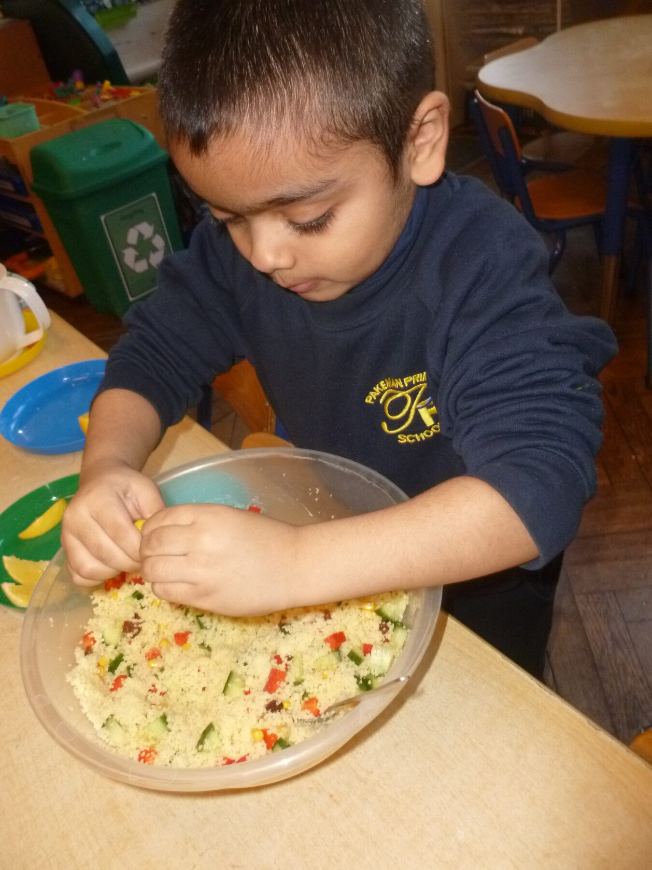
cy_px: 435
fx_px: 703
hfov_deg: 49.7
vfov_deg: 63.4
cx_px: 326
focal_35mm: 28
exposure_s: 1/60
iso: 320
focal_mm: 5
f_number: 3.3
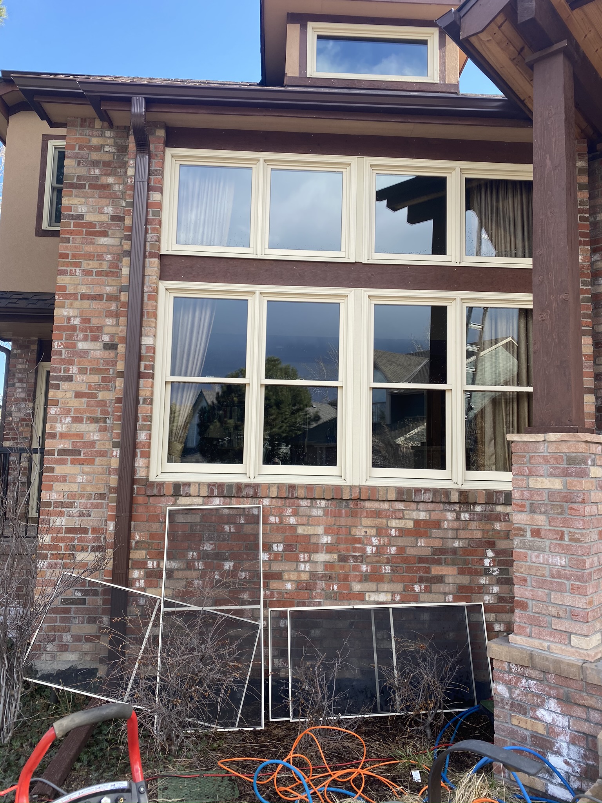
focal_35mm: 26
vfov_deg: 67.3
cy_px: 402
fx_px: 603
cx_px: 301
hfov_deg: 53.1
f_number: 1.8
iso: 32
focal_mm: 4.25
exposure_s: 1/352
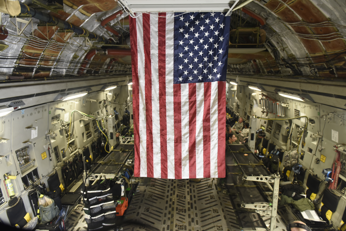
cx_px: 173
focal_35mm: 24
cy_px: 116
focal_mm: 24
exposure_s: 1/60
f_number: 4
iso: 1600
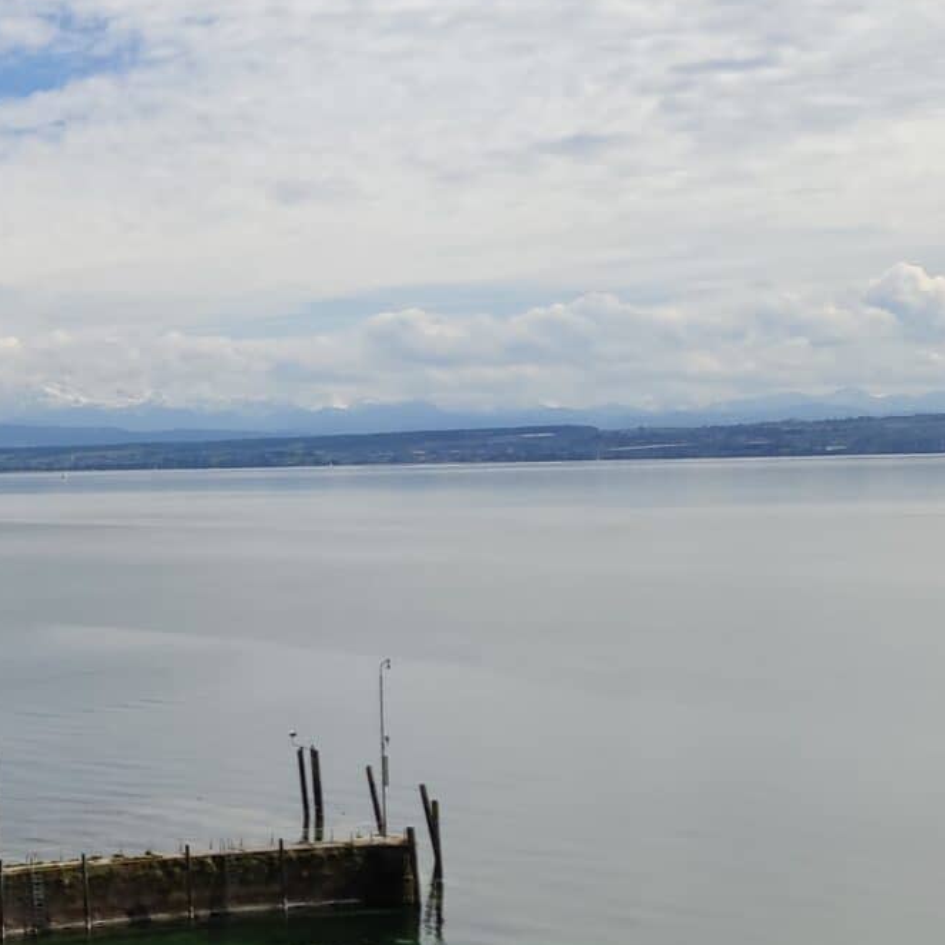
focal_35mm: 71
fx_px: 2193
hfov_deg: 20.8
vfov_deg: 24.3
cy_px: 485
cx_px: -465
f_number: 1.75
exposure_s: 1/2793
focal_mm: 4.75
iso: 112
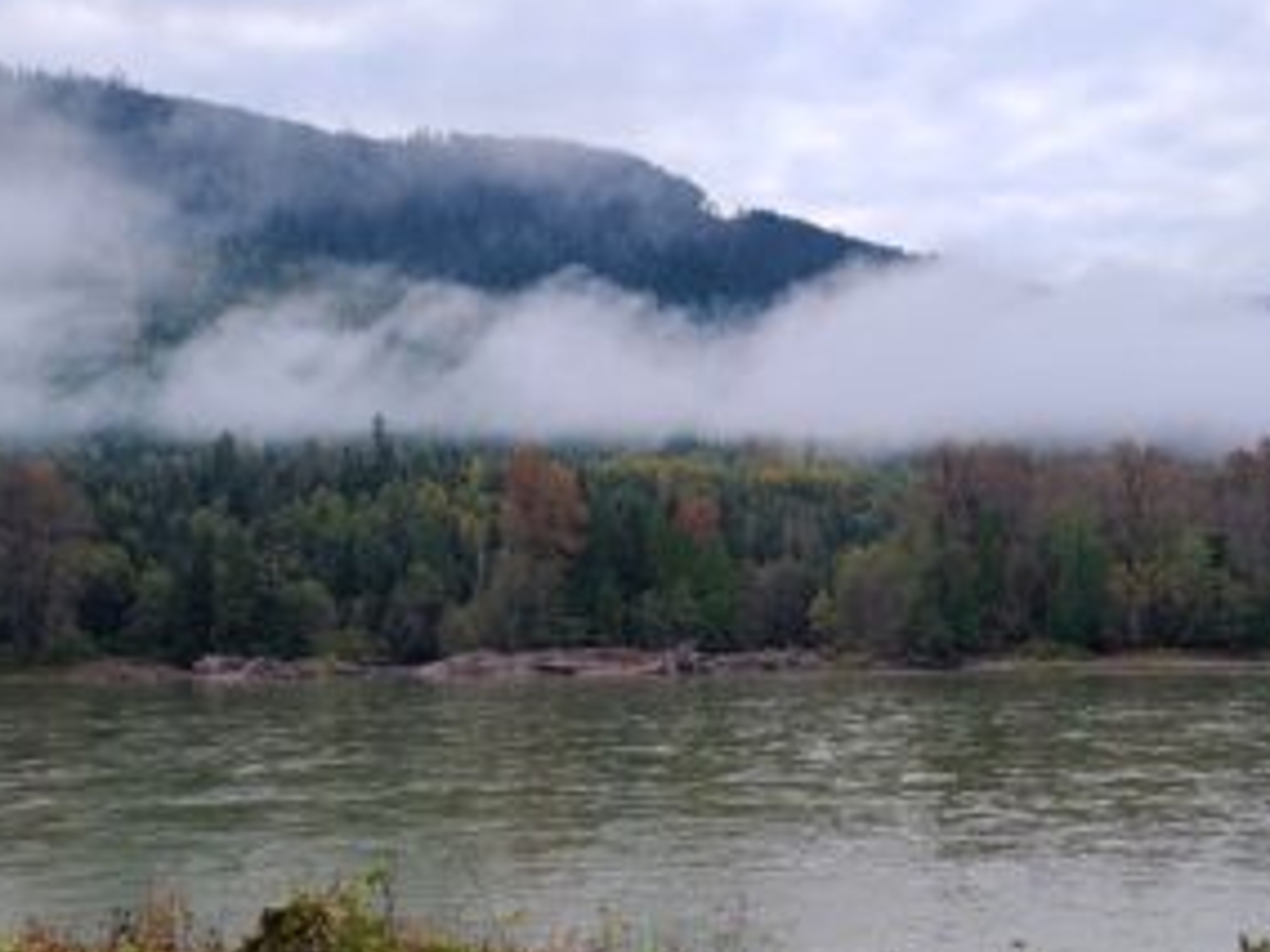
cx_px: 836
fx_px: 1614
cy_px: 572
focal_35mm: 44
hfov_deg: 42.4
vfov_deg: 32.8
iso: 40
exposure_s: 1/379
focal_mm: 5.4
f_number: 1.8
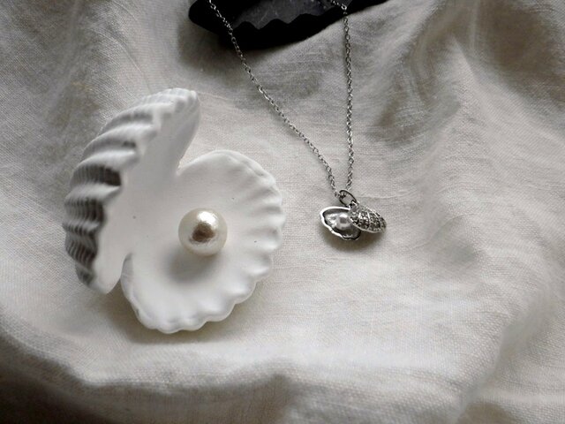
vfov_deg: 41.8
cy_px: 212
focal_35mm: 34
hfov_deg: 54.0
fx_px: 555
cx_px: 282
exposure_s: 1/50
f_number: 3.8
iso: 250
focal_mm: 6.1
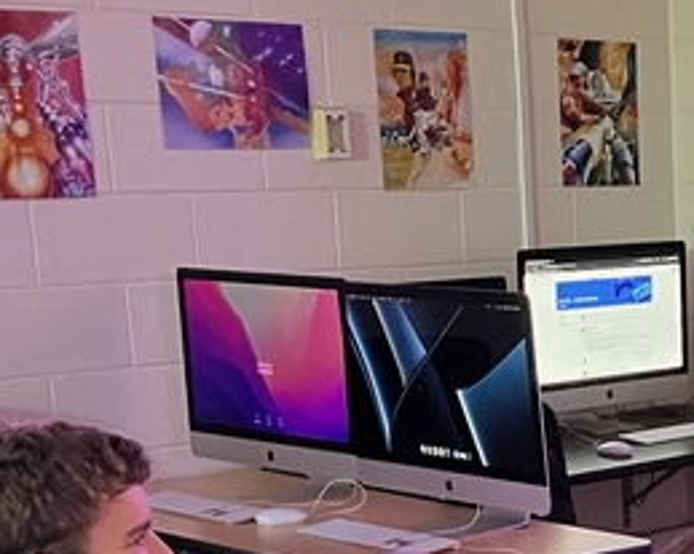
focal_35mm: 98
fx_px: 2012
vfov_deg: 15.1
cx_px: 951
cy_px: 672
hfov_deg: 18.0
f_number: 1.6
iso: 640
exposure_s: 1/30
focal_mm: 5.1
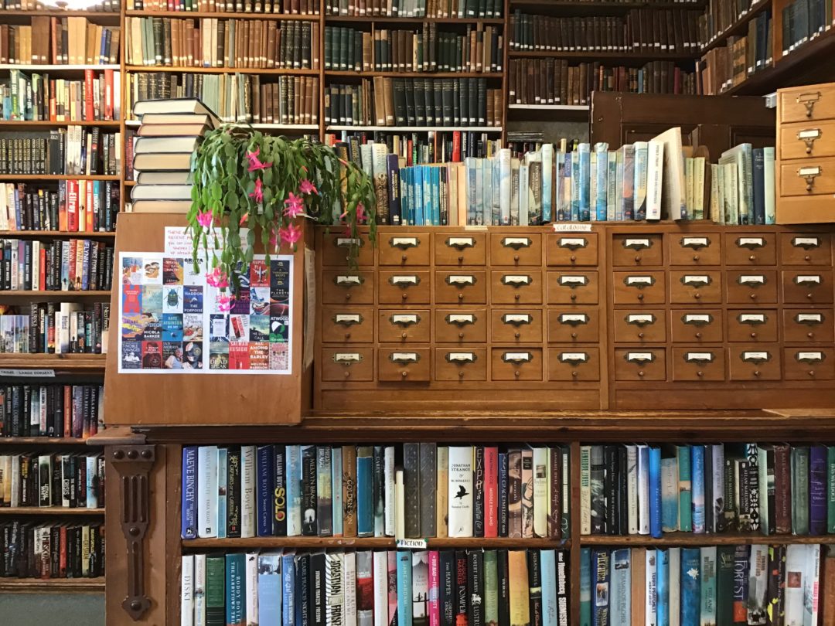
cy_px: 313
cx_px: 418
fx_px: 748
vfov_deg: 45.4
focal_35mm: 31
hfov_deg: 58.4
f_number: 2.4
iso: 125
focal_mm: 3.3
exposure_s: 1/33
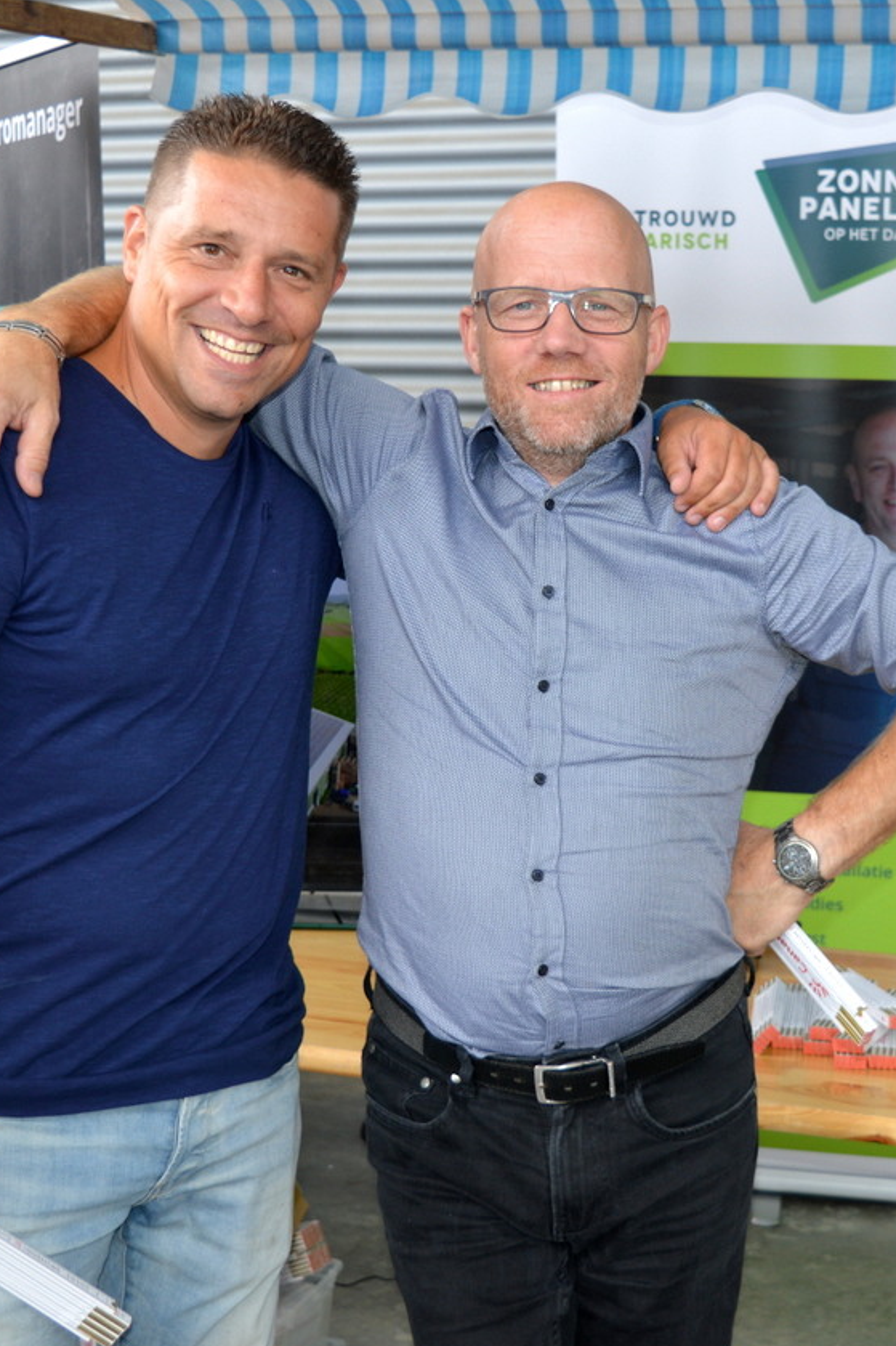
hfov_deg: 21.9
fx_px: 2307
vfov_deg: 32.5
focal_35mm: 62
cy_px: 679
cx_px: 619
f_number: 4
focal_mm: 27
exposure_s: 1/125
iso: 160
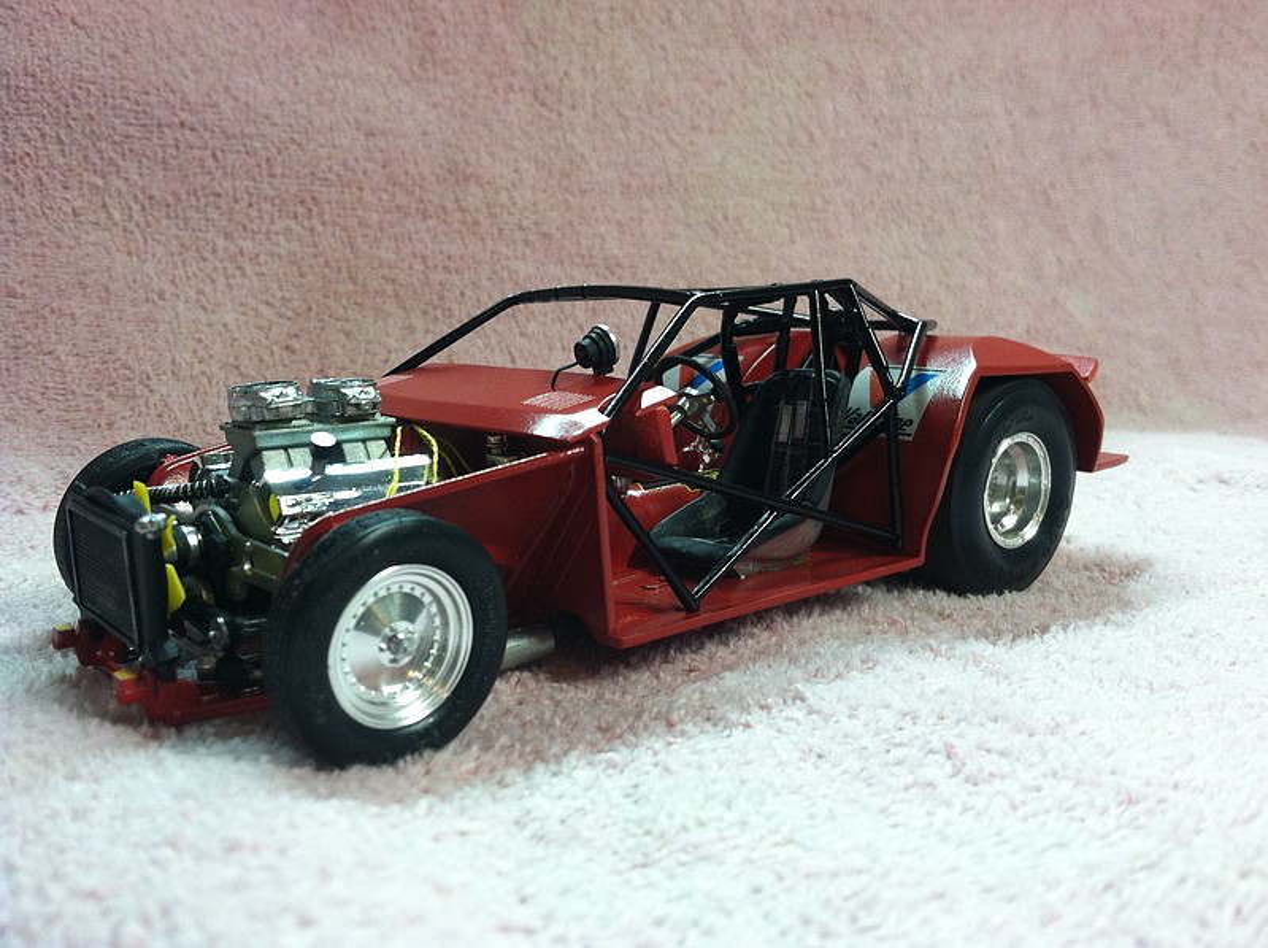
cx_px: 634
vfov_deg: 40.6
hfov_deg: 52.7
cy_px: 474
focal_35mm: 35
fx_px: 1280
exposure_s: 1/15
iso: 125
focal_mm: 3.85
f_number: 2.8
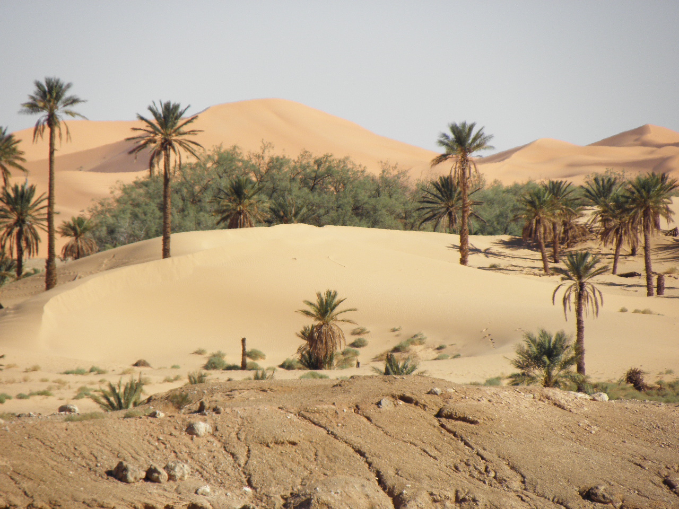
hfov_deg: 3.6
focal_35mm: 549
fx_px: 10769
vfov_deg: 2.7
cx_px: 340
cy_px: 254
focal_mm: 97.84
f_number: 5.6
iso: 64
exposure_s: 1/400
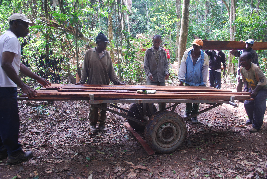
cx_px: 134
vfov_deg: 48.0
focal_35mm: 27
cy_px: 90
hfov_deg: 67.3
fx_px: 200
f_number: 3.5
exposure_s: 1/50
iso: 200
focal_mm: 18
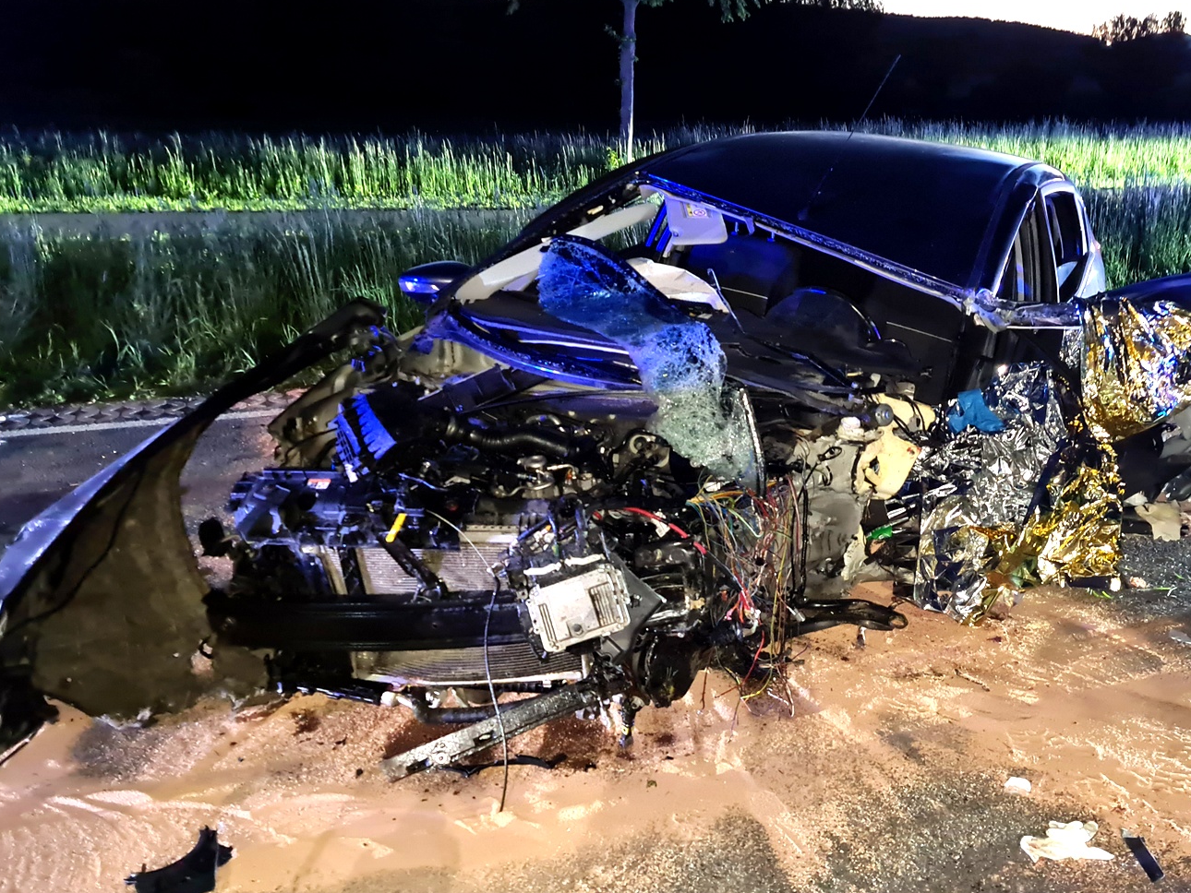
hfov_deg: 58.0
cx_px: 701
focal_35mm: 31
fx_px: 1067
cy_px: 468
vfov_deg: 45.4
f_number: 1.8
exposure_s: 1/7
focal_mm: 7
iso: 1000
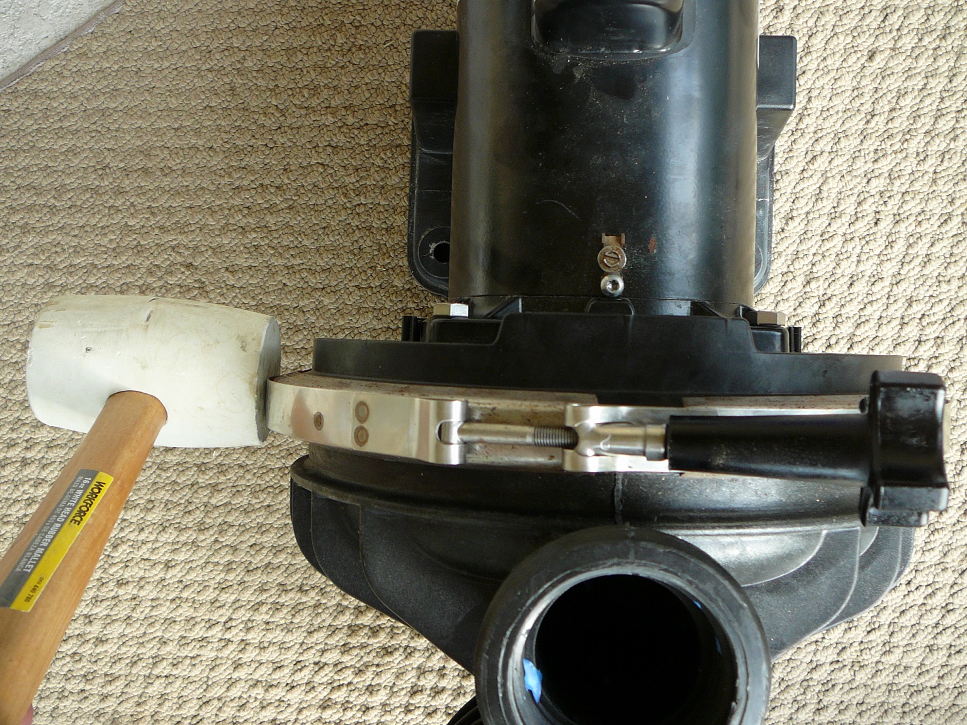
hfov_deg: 52.6
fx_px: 978
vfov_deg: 40.7
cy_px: 362
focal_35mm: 35
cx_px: 484
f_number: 2.8
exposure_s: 1/80
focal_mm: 5.2
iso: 80
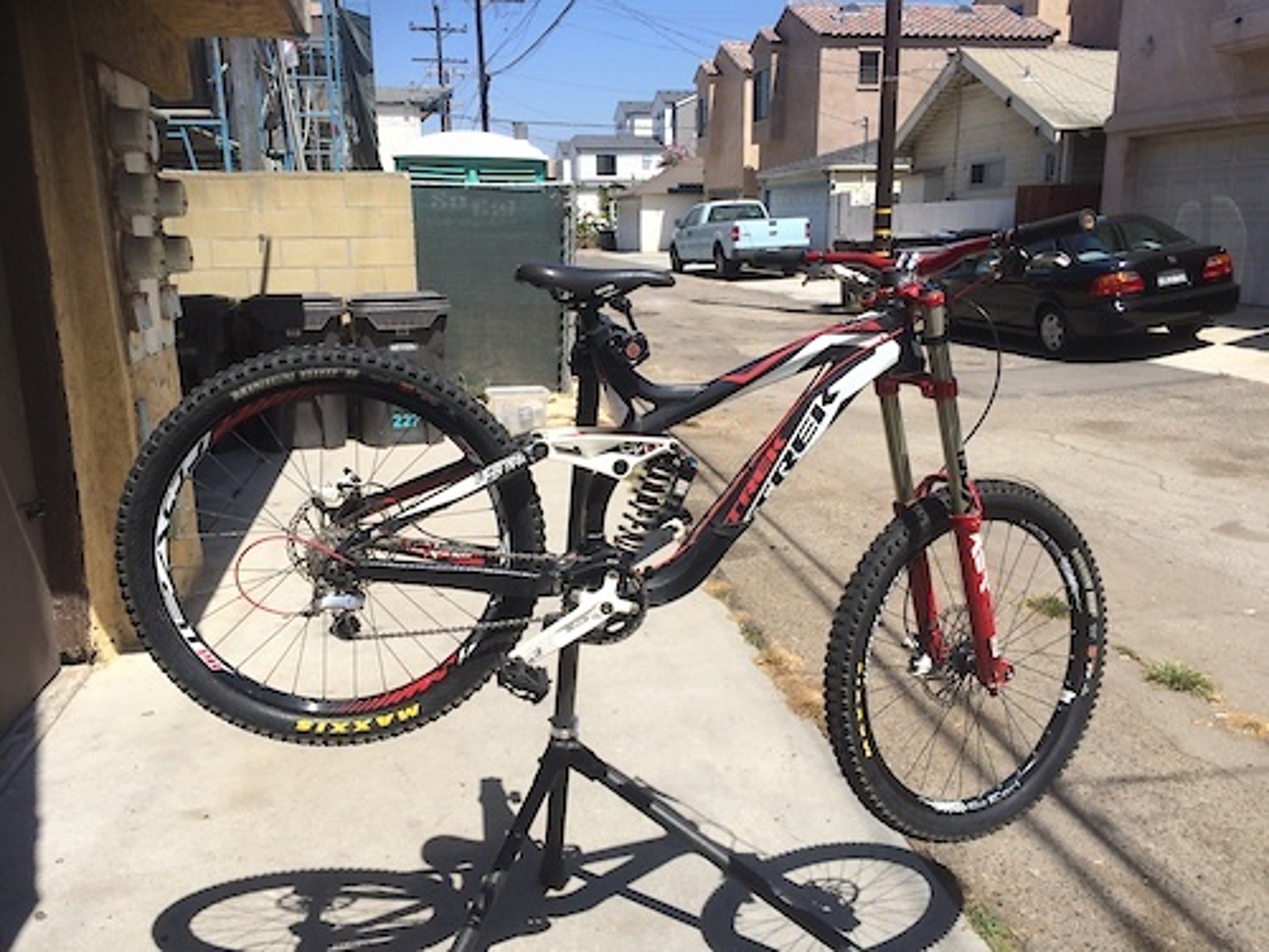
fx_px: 1063
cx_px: 634
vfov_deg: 48.2
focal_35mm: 29
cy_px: 476
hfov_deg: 61.7
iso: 32
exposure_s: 1/2283
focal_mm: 4.15
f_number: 2.2
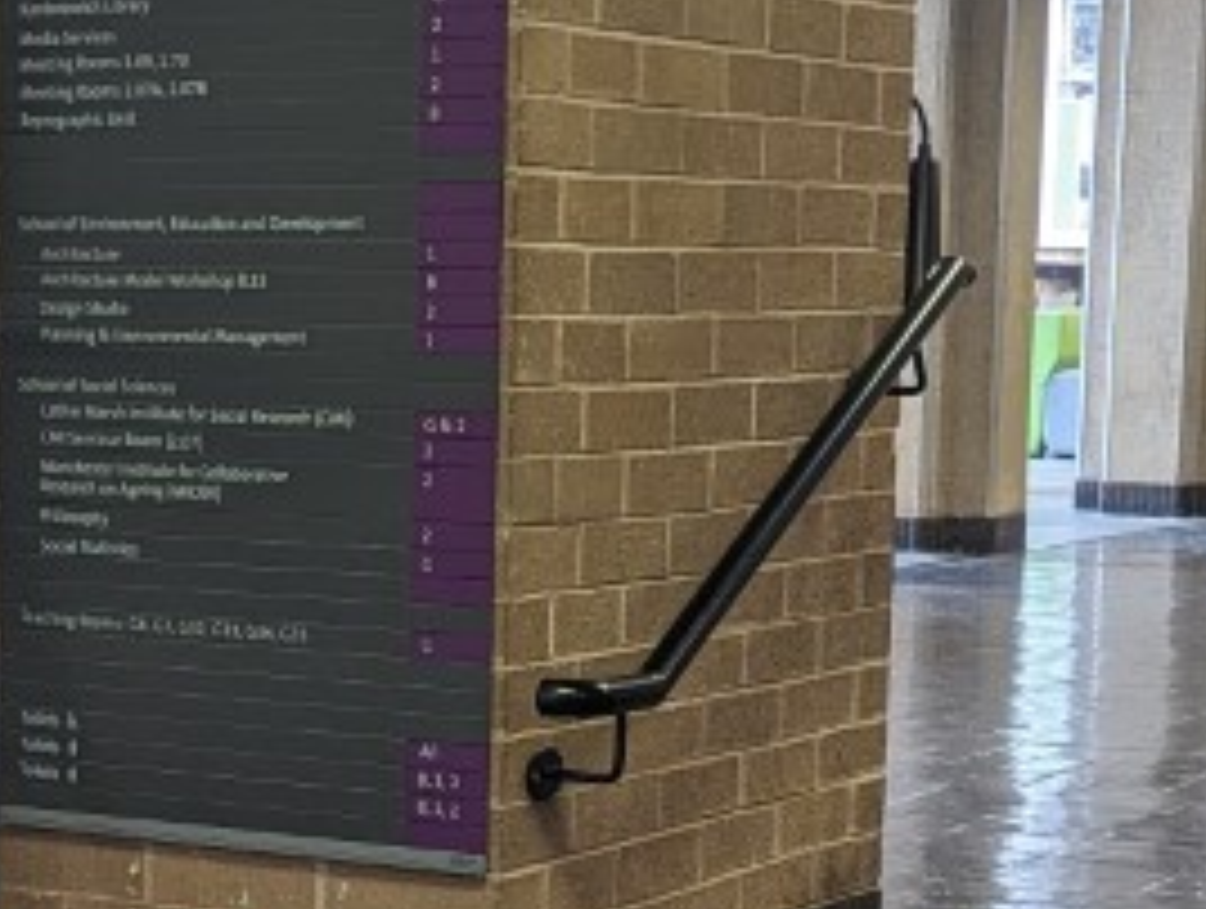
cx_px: 151
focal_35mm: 107
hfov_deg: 18.1
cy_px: 765
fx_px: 3735
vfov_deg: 13.8
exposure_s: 1/25
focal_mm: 6.81
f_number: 1.85
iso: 71
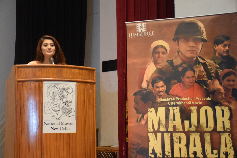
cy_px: 79
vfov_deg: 20.2
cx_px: 118
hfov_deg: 29.9
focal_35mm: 68
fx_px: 444
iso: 3200
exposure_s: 1/60
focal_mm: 45
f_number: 4.5
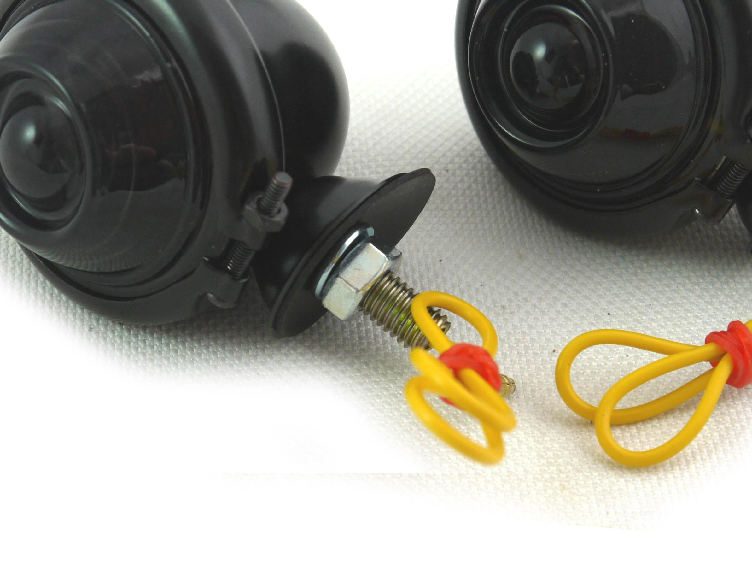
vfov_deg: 14.2
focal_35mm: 104
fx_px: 2259
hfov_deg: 18.9
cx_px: 440
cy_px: 185
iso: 125
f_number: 5
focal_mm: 31
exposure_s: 1/60
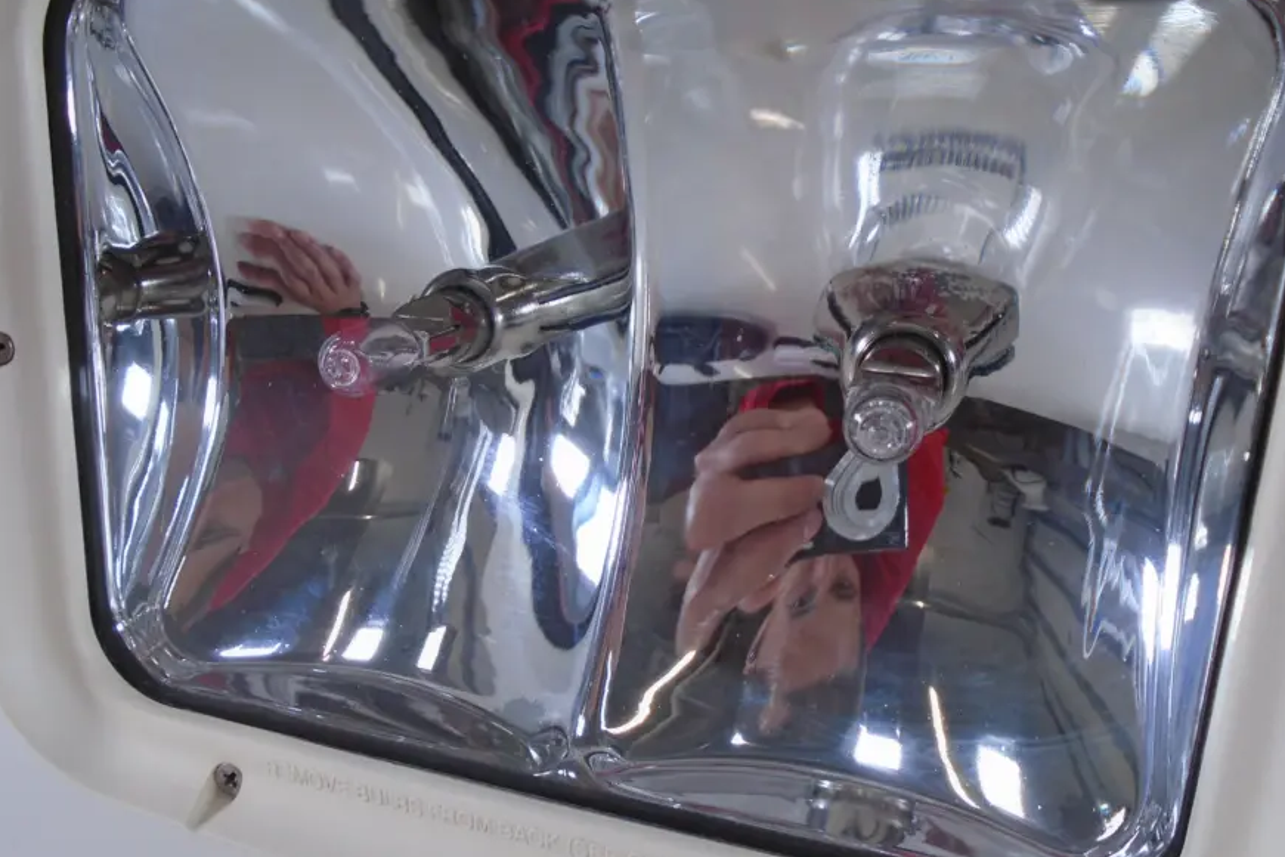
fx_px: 999
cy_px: 393
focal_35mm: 28
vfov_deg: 46.4
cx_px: 659
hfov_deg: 65.5
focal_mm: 4.6
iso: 100
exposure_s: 1/100
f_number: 3.2
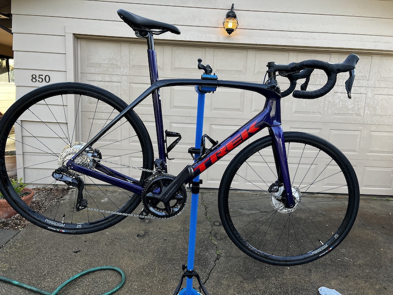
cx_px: 196
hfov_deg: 67.3
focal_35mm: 26
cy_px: 148
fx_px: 295
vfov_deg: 53.1
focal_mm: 5.7
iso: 40
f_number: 1.5
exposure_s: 1/183
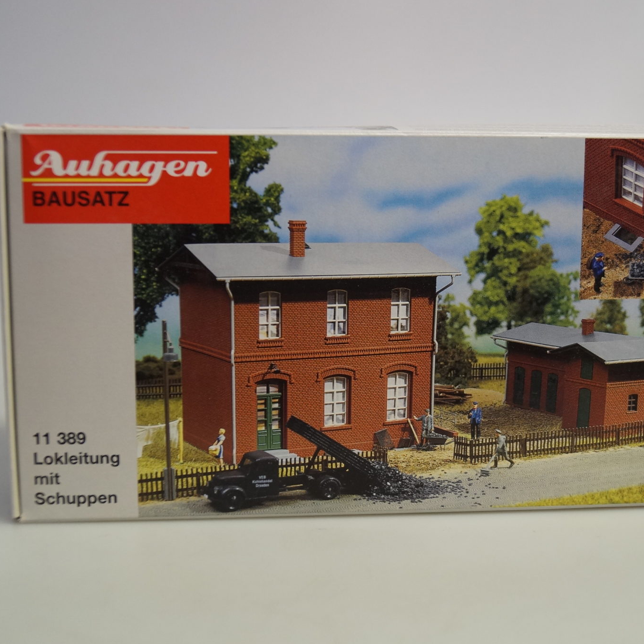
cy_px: 324
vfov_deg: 31.6
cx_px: 363
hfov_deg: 31.6
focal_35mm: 54
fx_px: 1137
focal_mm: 28
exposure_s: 1/160
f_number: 4.5
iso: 640
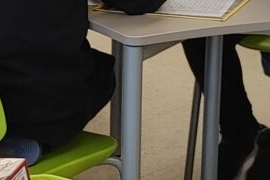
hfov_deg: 11.8
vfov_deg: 8.9
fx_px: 1155
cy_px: 48
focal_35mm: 154
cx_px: -283
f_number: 1.8
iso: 150
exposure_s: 1/120
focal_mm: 4.81
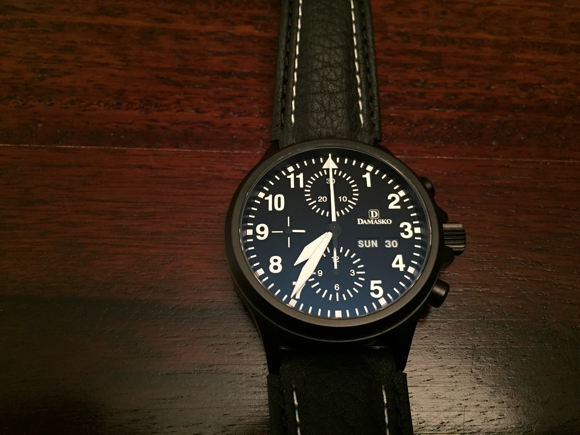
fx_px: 486
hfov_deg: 61.7
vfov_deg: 48.2
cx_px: 290
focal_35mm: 29
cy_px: 218
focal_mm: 4.15
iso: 250
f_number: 2.2
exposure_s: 1/20
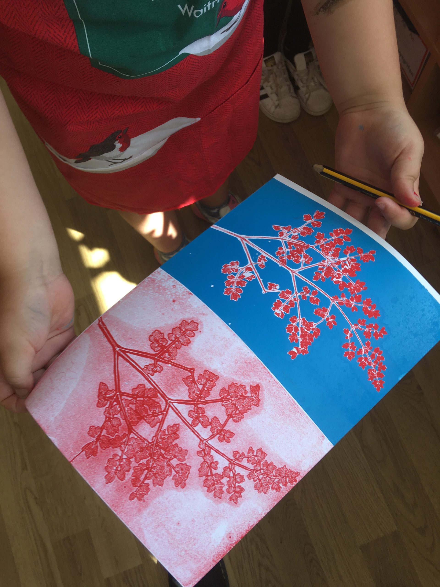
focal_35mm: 29
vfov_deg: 61.7
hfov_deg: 48.2
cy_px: 294
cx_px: 220
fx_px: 491
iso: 25
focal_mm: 4.15
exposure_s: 1/116
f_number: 2.2
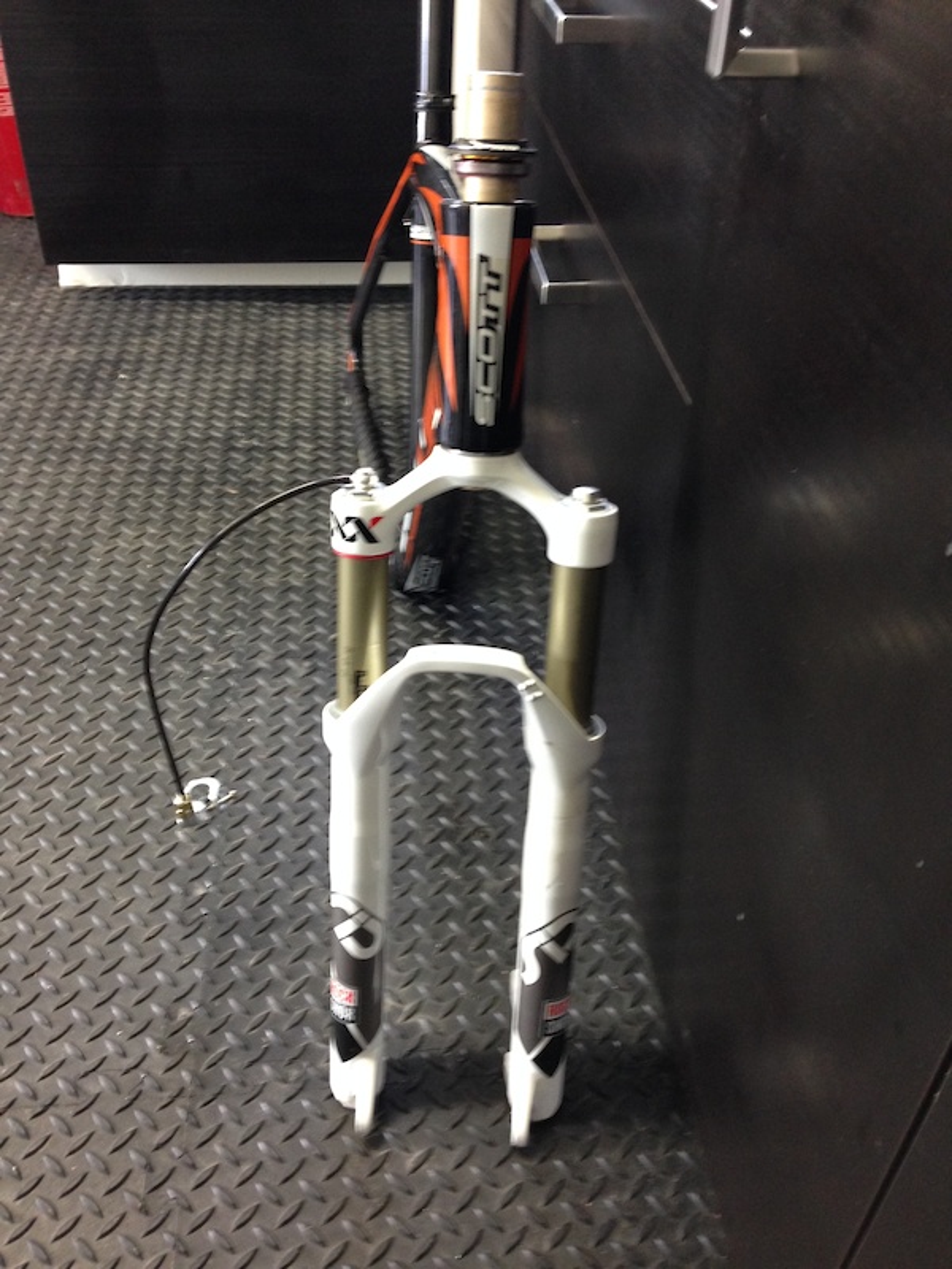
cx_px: 476
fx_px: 1210
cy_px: 634
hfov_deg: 42.9
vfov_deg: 55.4
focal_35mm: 33
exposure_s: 1/20
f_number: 2.4
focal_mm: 4.12
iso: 160
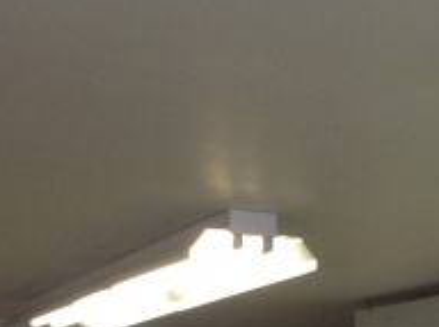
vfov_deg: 9.7
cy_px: 549
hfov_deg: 12.4
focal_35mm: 146
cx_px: 782
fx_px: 1847
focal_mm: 4.28
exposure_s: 1/120
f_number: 2.4
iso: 100
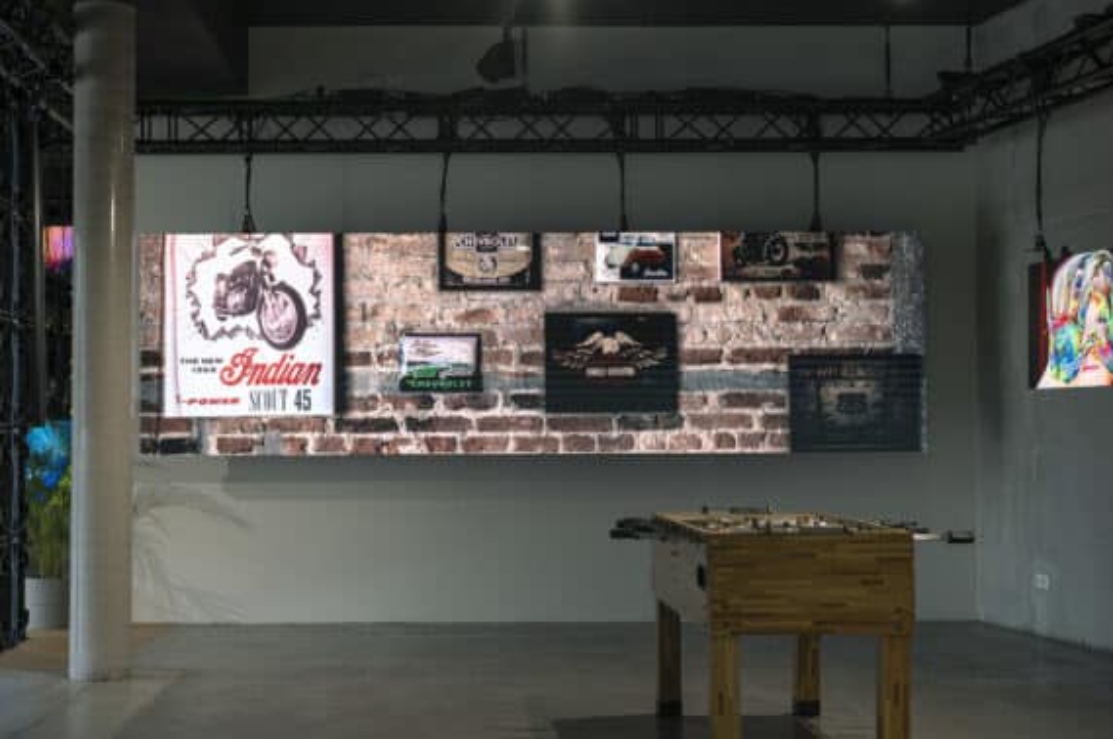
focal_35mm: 51
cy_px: 373
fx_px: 1575
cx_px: 565
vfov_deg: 26.4
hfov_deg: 38.9
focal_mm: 50
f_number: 3.5
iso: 160
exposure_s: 1/200
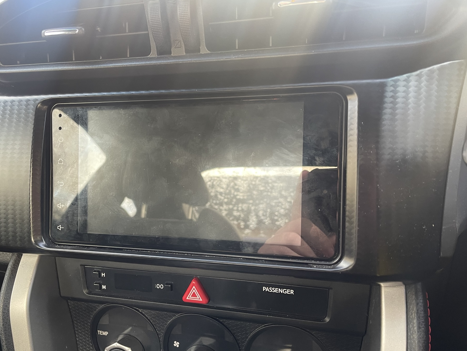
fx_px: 391
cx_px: 213
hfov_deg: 61.5
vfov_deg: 48.2
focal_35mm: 29
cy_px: 190
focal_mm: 4.2
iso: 125
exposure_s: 1/92
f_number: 1.6
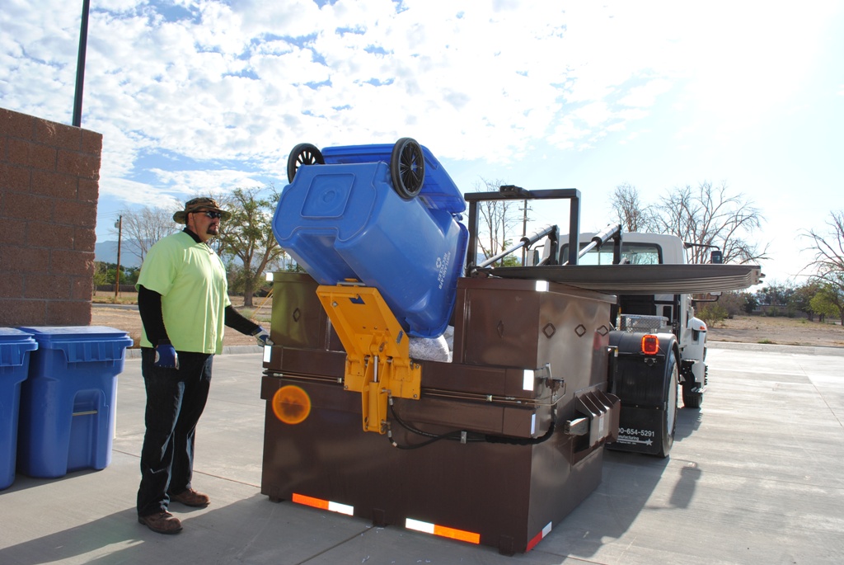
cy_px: 282
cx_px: 422
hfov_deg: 67.3
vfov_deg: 48.0
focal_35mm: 27
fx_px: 634
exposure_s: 1/200
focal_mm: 18
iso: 100
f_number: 8
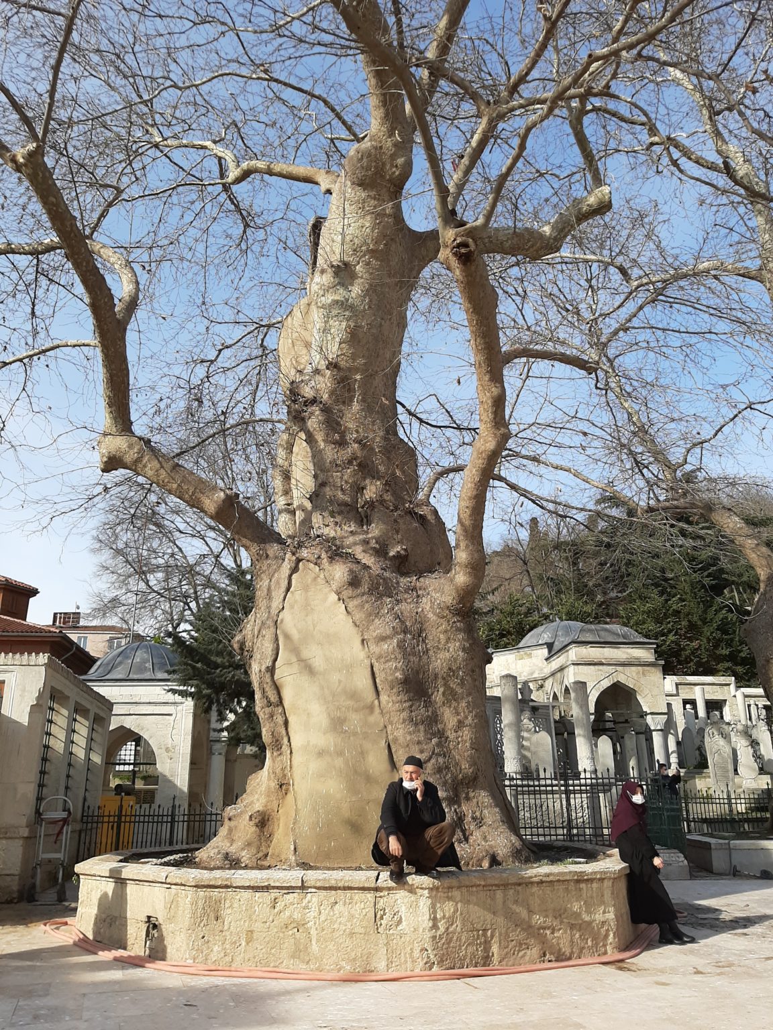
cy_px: 515
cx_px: 386
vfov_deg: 67.3
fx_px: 774
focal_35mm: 26
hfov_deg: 53.1
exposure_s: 1/1538
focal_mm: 3.93
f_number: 1.7
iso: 40
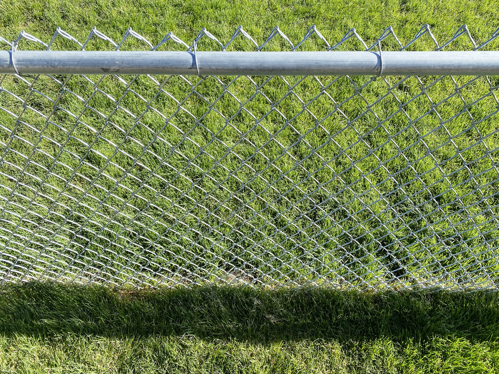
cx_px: 250
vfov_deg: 53.1
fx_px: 375
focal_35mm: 26
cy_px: 187
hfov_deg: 67.3
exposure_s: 1/973
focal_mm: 4.25
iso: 32
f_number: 1.8
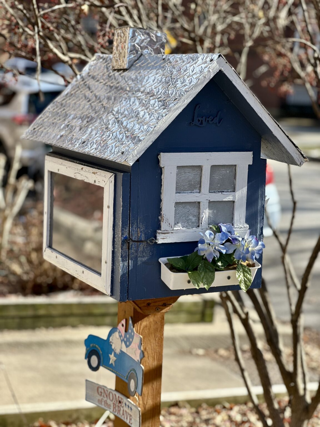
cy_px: 214
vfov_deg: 25.3
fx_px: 949
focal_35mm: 77
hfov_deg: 19.1
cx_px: 160
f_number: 2.8
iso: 25
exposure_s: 1/155
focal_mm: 9
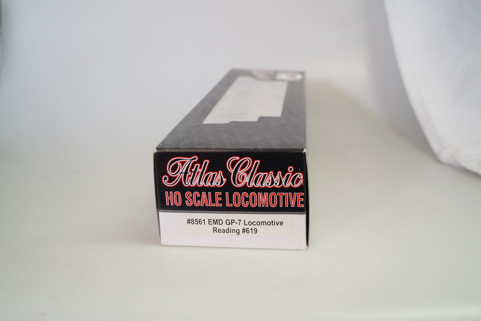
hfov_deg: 53.1
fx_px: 481
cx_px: 240
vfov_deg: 36.9
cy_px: 160
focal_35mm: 36
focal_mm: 24
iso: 800
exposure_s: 1/160
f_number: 4
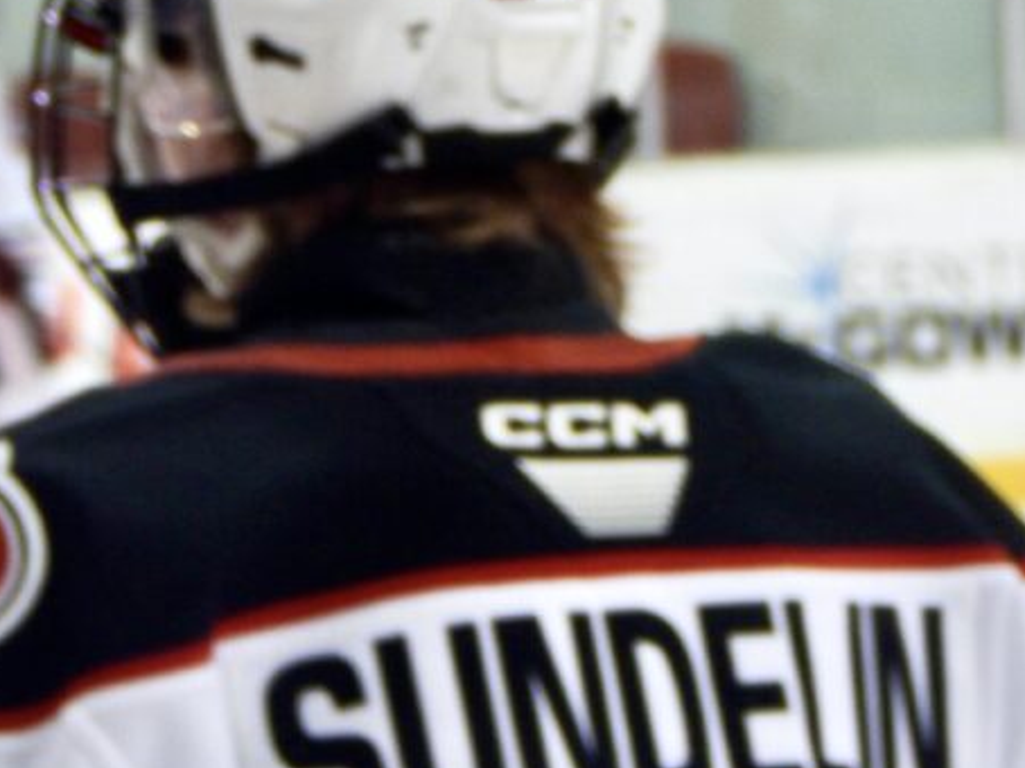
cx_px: 332
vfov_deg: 3.3
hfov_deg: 4.4
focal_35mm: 447
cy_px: 218
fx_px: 13229
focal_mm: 37.1
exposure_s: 1/30
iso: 220
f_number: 5.4
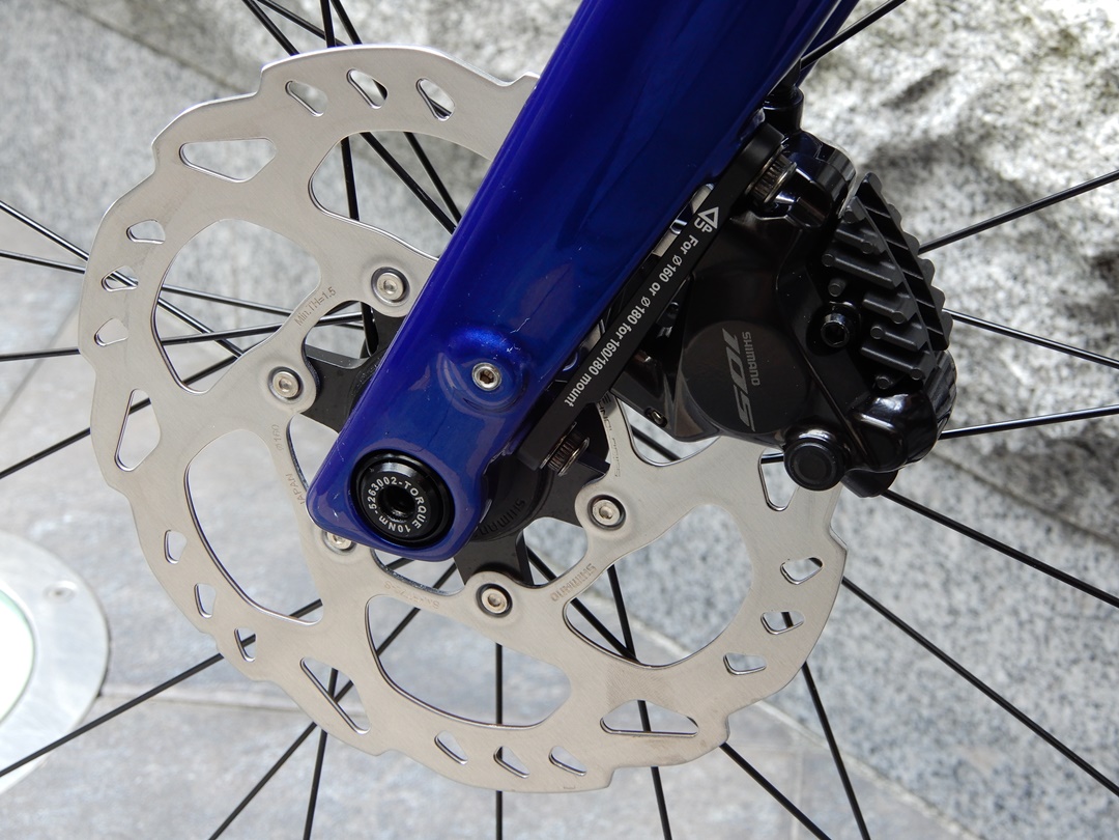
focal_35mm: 70
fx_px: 2263
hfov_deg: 27.8
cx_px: 560
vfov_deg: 21.0
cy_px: 420
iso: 140
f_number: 4.5
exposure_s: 1/30
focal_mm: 12.5
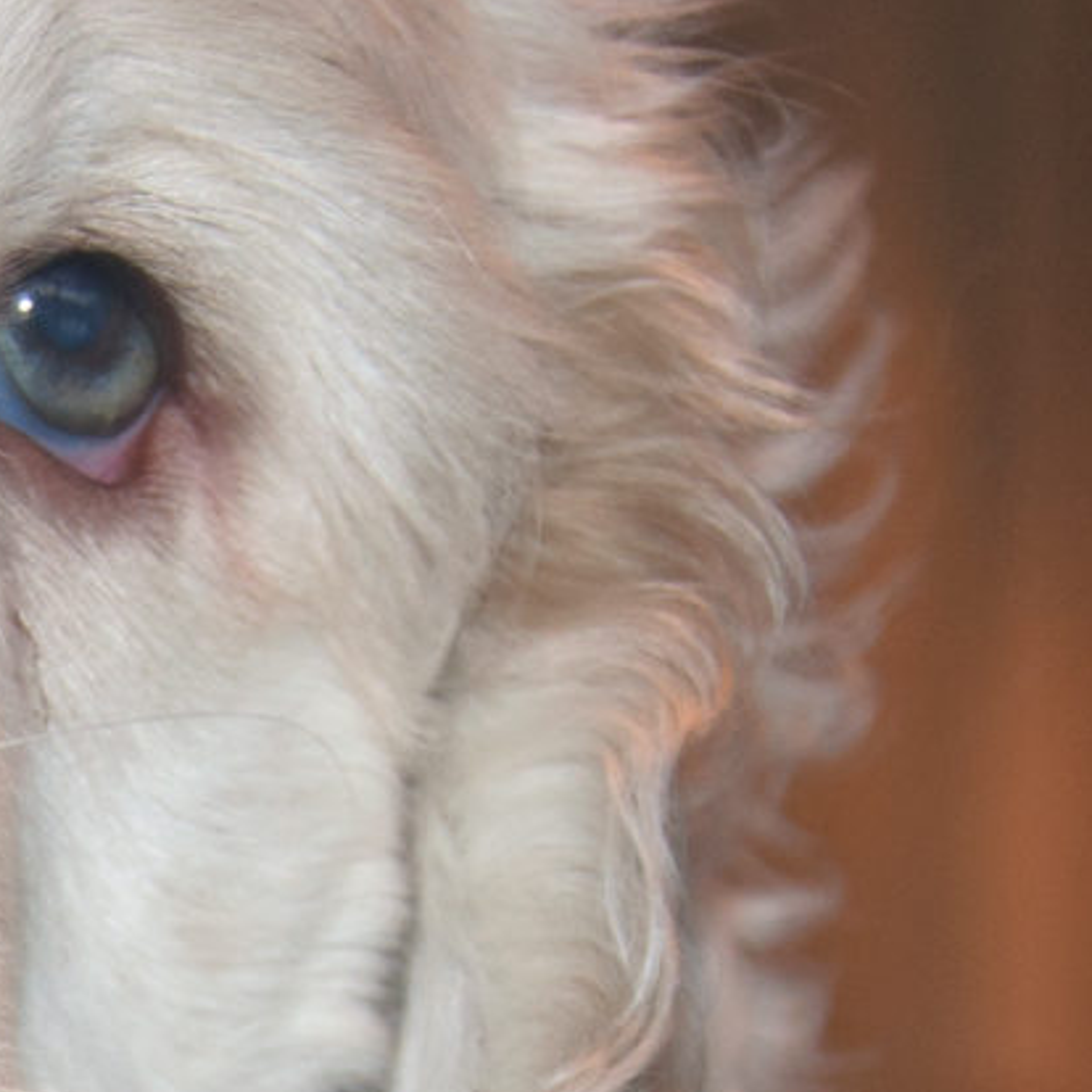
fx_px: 9565
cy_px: 1517
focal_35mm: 268
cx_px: -543
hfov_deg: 6.5
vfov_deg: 6.5
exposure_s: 1/60
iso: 200
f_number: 4.2
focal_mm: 34
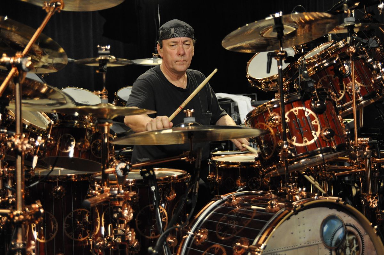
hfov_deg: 38.9
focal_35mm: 51
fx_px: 543
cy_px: 128
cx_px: 192
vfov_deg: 26.4
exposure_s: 1/160
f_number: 2.8
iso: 1600
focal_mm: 34
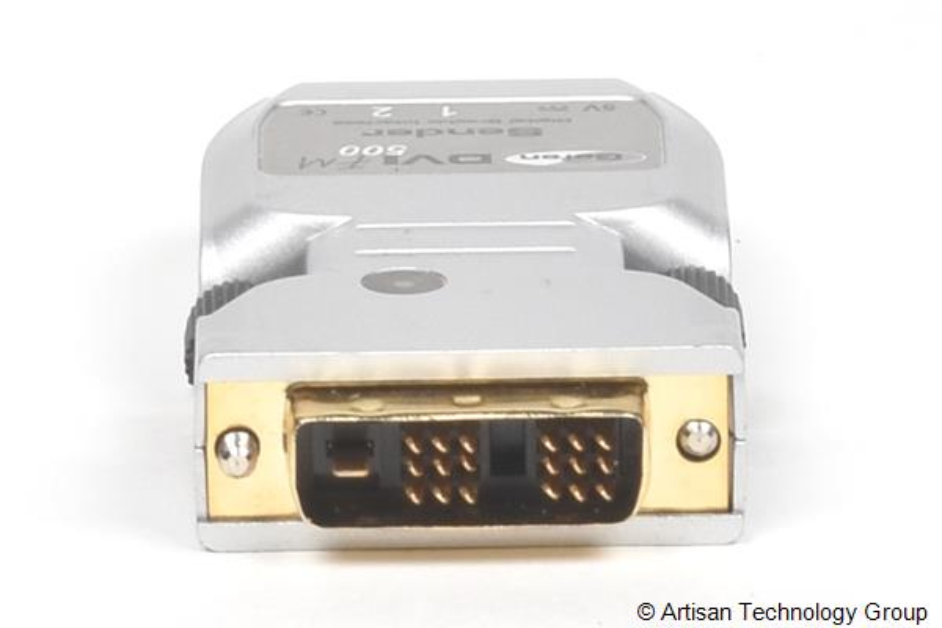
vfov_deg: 16.6
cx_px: 471
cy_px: 314
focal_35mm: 82
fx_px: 2159
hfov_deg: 24.6
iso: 200
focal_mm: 55
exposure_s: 1/200
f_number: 14
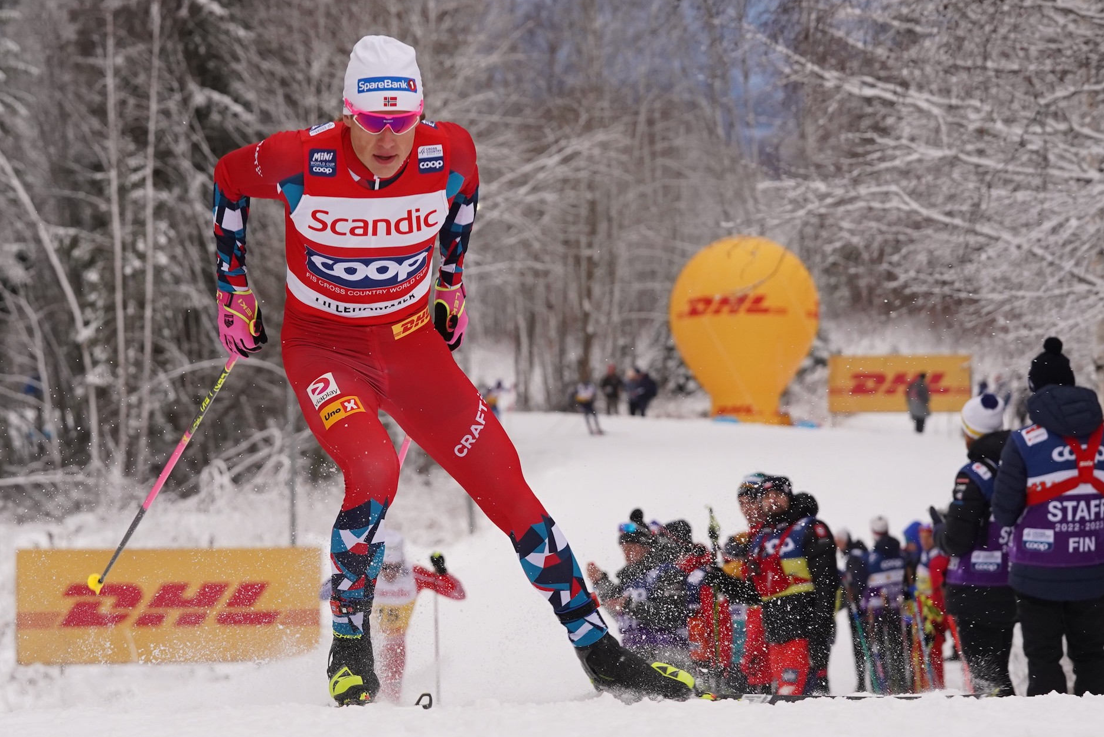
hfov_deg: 17.8
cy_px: 376
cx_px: 566
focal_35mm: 115
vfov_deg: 11.9
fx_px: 3528
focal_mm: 112
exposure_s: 1/640
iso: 1600
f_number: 5.6
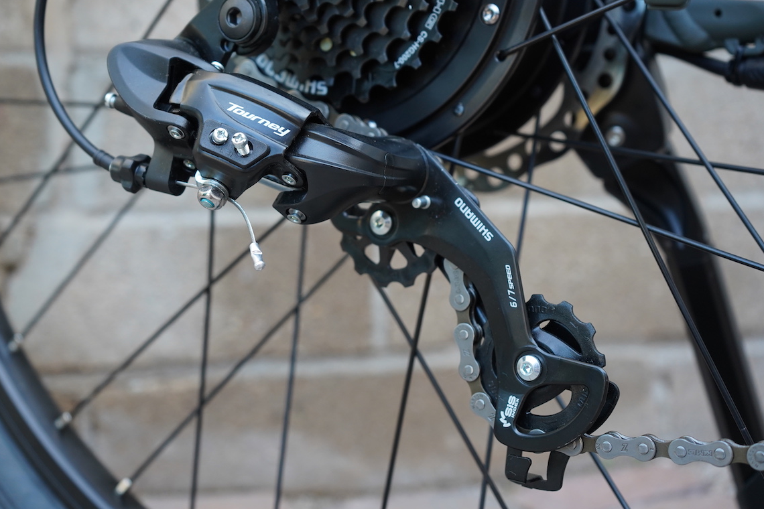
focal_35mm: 55
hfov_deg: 36.2
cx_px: 344
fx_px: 1167
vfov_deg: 24.6
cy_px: 229
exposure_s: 1/160
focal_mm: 49
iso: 1000
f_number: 4.5
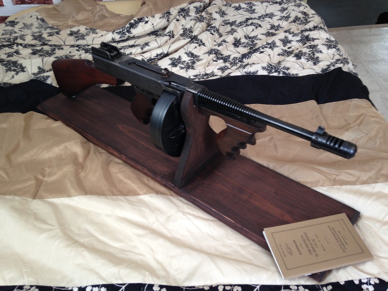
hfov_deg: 55.4
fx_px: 370
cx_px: 194
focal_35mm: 33
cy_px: 146
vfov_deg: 42.9
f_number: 2.4
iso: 50
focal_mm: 4.12
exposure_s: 1/24
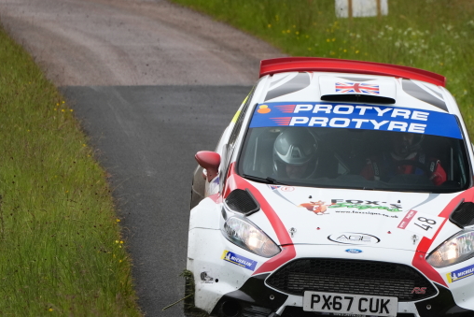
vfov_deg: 1.9
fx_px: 9337
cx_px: 400
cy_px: 143
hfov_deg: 2.9
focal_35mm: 709
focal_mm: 400
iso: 1250
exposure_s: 1/500
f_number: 13
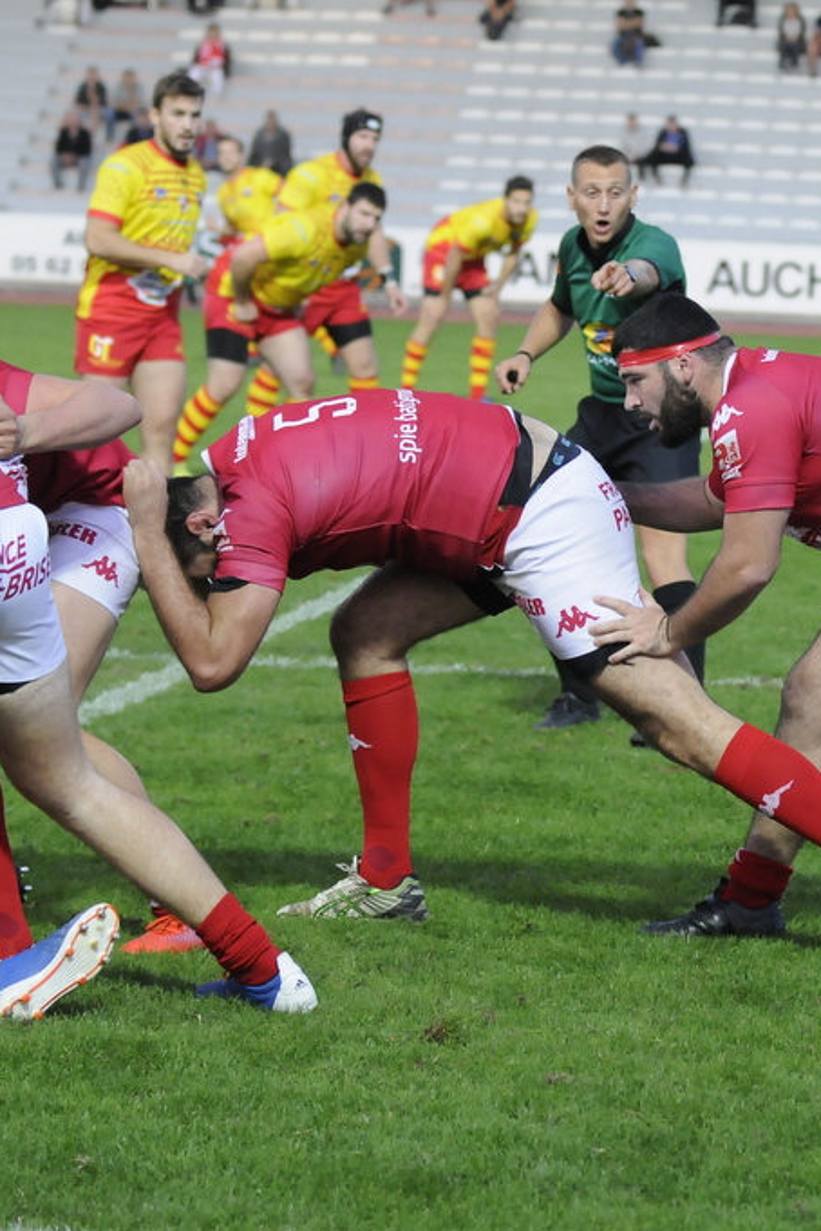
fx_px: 5404
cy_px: 616
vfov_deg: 13.0
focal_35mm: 158
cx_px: 819
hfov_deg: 8.6
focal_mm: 70
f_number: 2.8
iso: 1250
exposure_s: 1/400
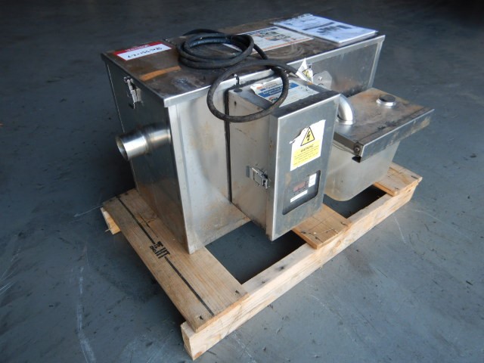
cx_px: 242
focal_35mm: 24
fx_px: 336
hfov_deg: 71.6
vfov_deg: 56.8
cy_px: 182
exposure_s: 1/60
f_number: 2.8
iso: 125
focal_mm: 4.3
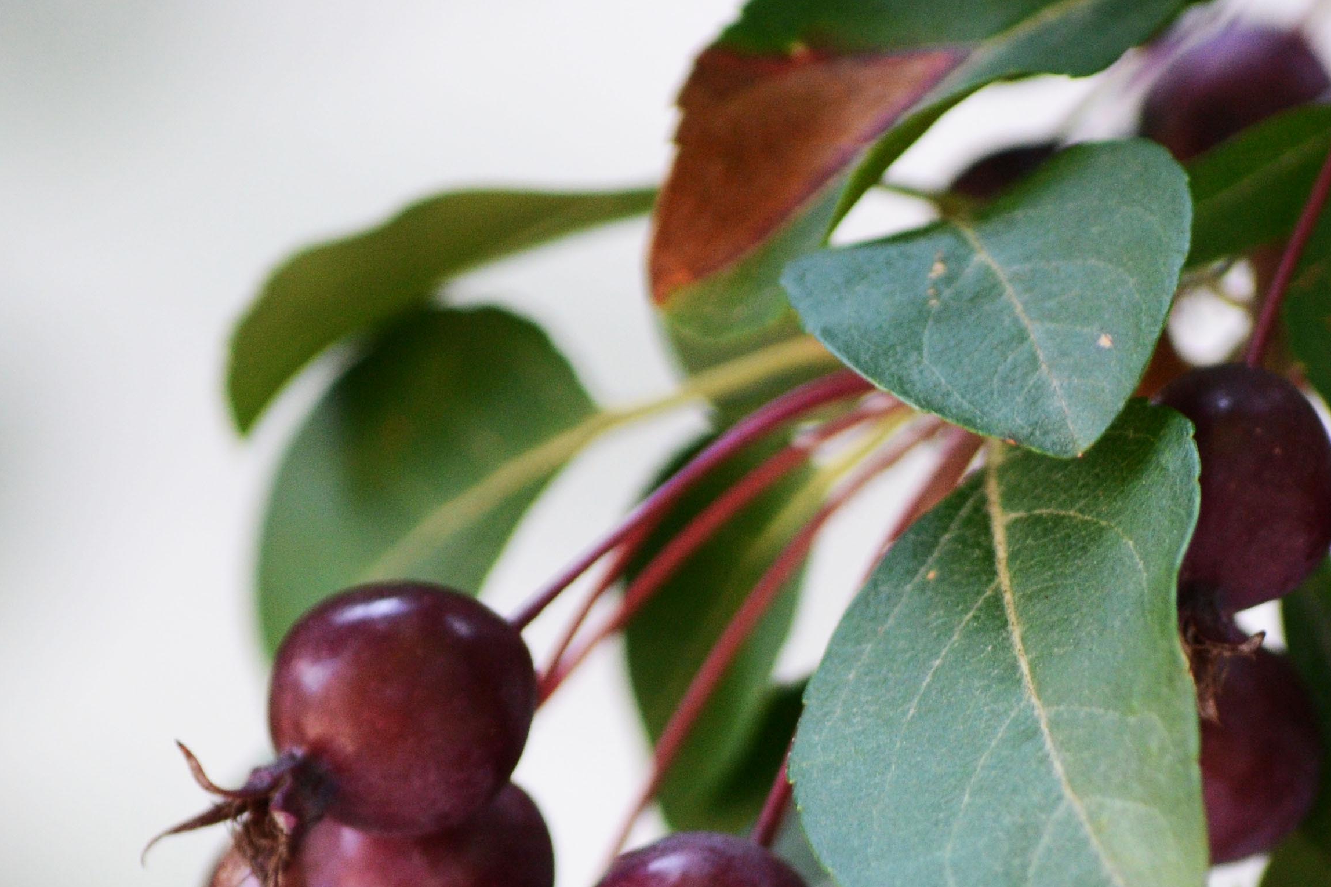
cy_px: 824
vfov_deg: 2.4
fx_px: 21148
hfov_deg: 3.6
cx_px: 898
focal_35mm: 572
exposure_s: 1/160
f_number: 5.6
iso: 640
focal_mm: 190
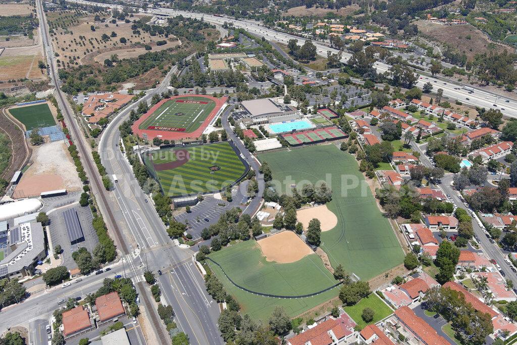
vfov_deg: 45.0
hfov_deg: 63.7
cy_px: 172
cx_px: 258
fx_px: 417
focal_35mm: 29
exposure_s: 1/1250
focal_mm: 10.57
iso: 100
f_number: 2.8
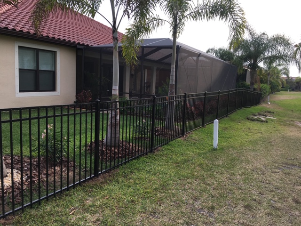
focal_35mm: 29
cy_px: 113
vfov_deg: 48.2
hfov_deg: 61.7
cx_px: 150
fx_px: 252
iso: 25
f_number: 2.2
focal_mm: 4.15
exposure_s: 1/396
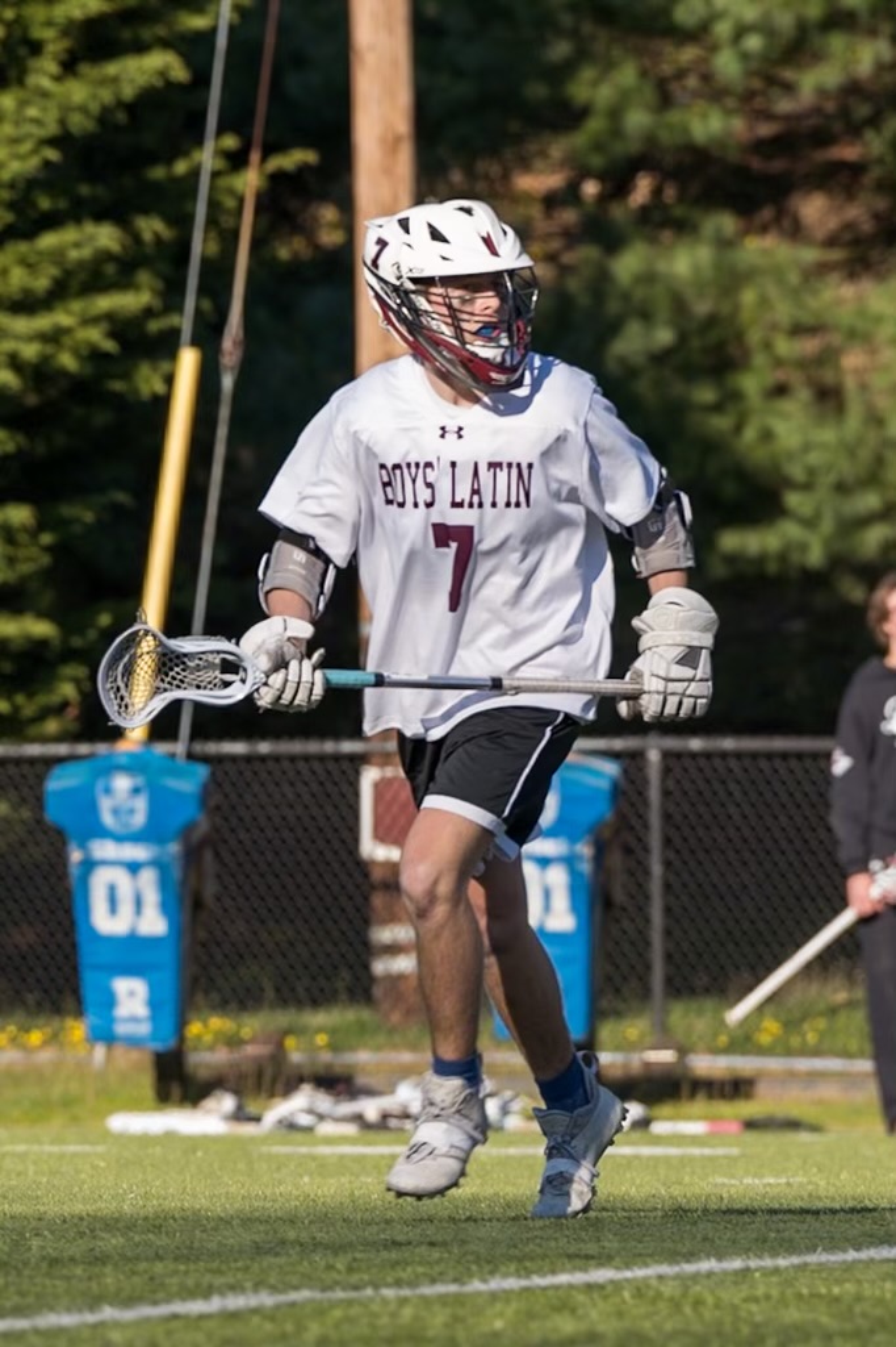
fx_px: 7471
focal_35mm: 200
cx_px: 448
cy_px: 674
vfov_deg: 10.3
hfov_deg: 6.9
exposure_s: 1/640
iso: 100
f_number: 4.5
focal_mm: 200
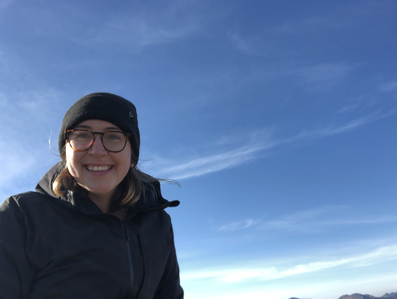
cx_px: 206
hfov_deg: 52.6
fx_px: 402
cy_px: 155
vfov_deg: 40.7
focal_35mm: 35
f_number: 2.2
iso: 20
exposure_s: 1/489
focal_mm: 2.87
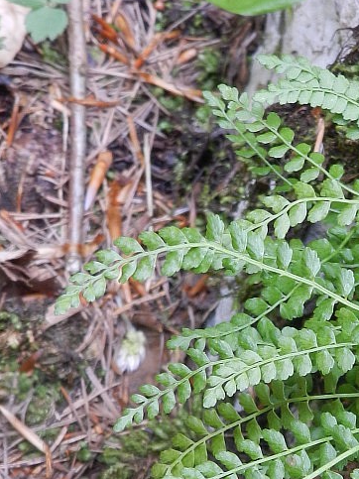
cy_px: 411
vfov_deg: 13.2
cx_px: 381
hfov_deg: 9.9
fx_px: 2061
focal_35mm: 149
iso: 220
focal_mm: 10.7
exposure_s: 1/30
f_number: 4.6
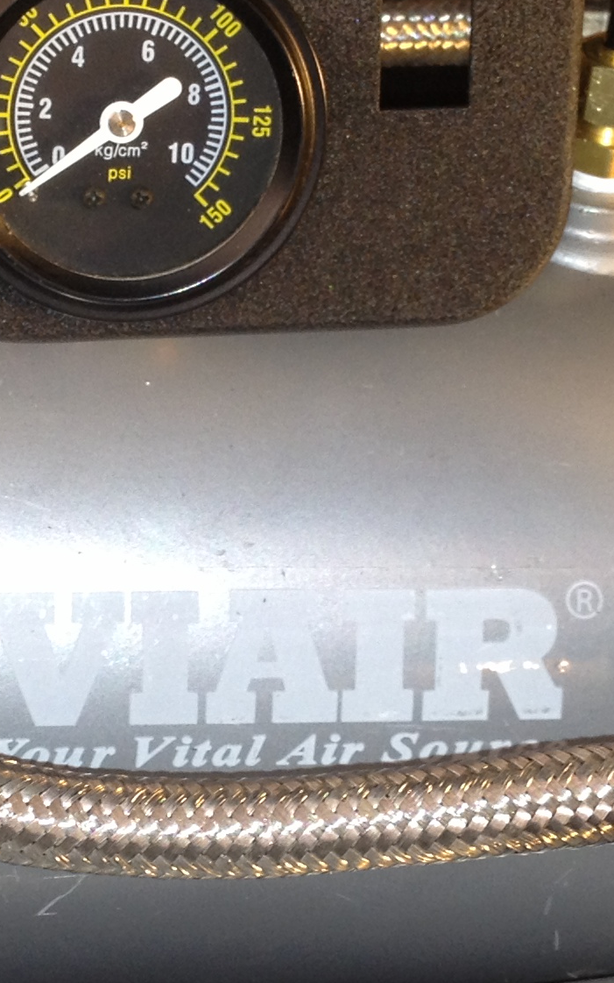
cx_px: 281
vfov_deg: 19.3
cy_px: 606
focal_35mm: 108
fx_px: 2890
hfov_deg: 12.1
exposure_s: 1/20
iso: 80
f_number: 2.4
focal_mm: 4.28
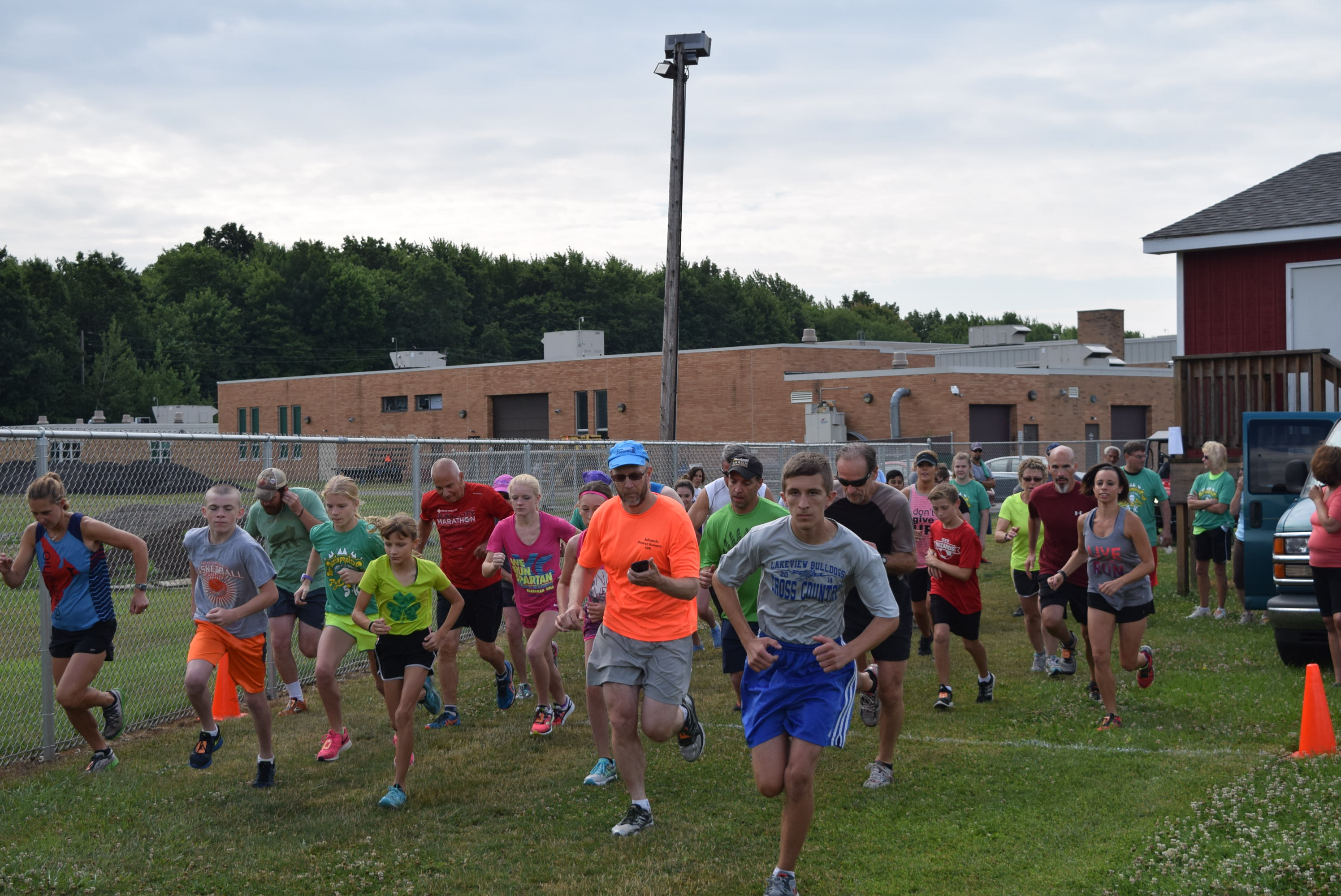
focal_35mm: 54
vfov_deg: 25.1
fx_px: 2013
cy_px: 448
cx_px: 670
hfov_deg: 36.8
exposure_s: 1/1600
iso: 400
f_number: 5.6
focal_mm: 36
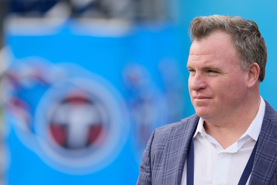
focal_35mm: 600
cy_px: 92
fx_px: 4616
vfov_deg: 2.3
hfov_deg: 3.4
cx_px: 138
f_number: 4
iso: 500
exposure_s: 1/1600
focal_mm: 600
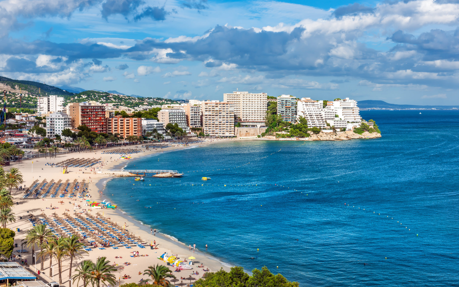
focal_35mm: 58
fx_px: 726
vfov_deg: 22.4
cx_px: 231
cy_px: 155
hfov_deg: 35.1
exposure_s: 1/180
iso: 100
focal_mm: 56
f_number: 11
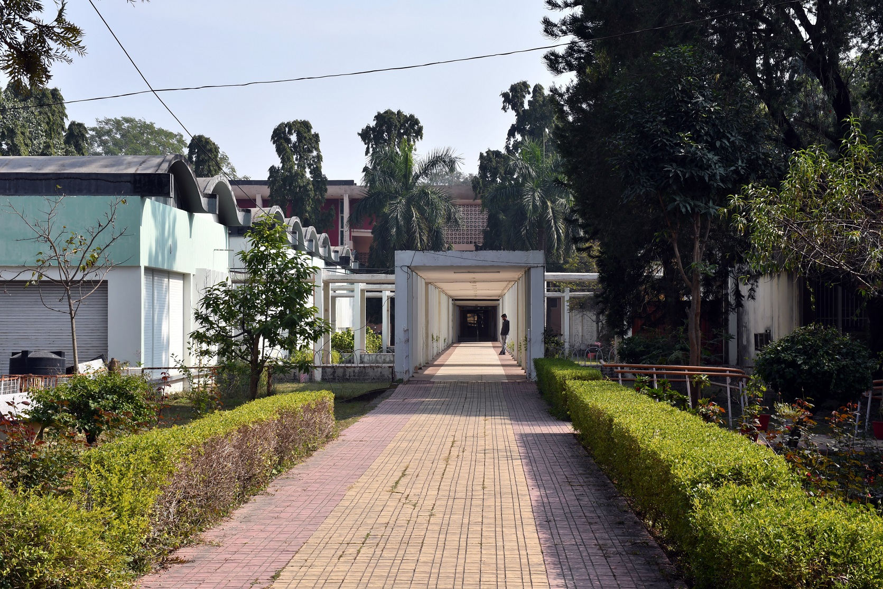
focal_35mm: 67
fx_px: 1643
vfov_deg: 20.3
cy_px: 294
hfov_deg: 30.1
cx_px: 442
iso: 125
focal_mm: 45
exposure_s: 1/125
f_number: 13
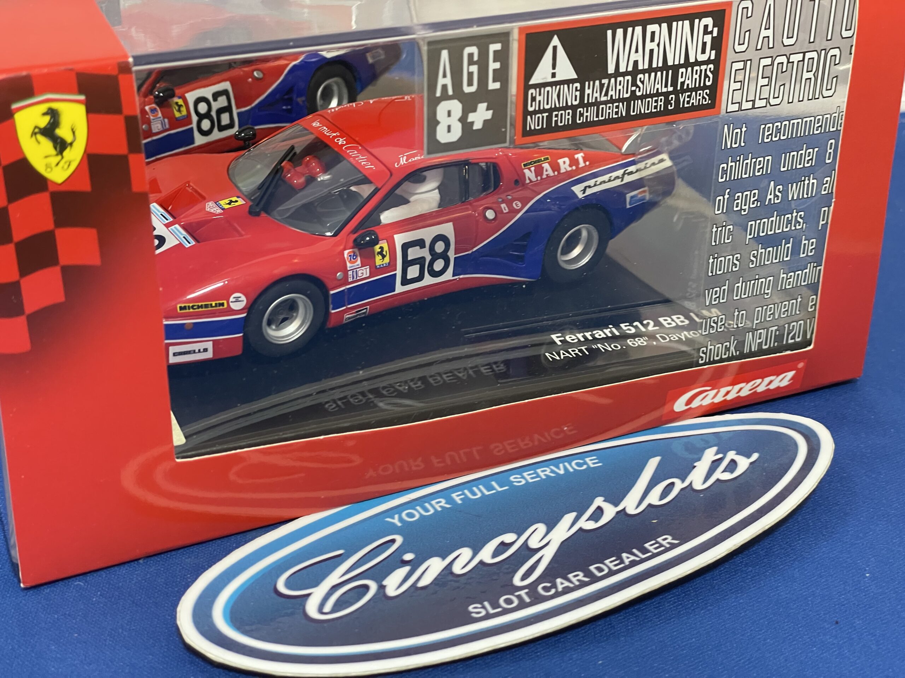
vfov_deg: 28.0
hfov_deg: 36.8
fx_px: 1359
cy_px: 339
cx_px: 452
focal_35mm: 52
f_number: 2
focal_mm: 6
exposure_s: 1/60
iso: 250
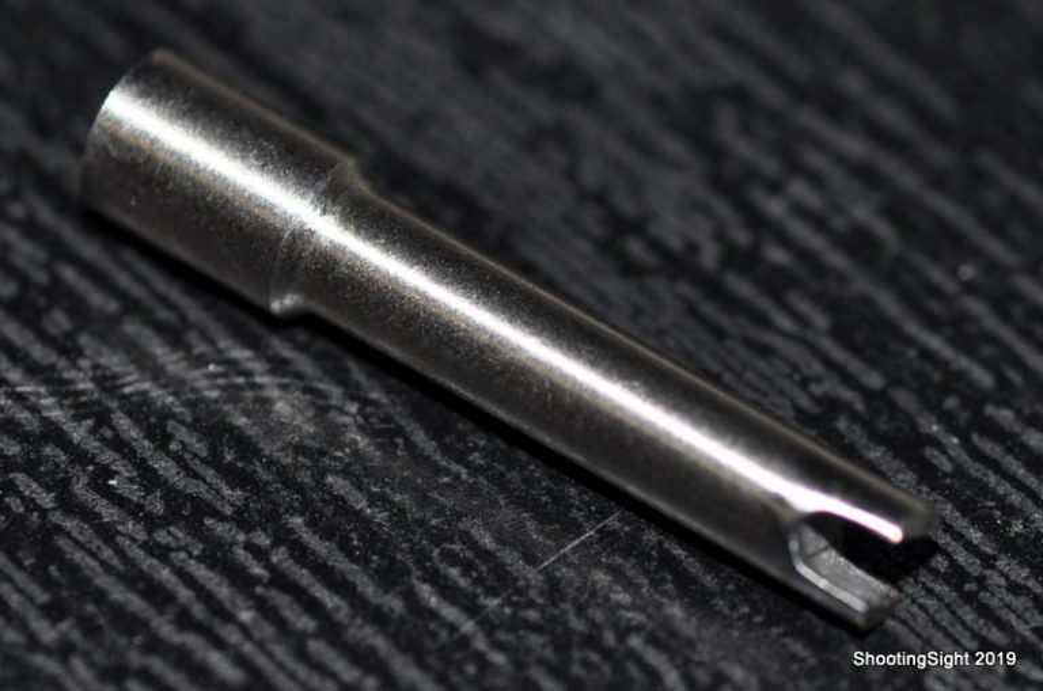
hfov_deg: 22.7
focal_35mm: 90
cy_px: 346
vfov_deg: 15.1
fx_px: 2603
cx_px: 522
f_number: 5.6
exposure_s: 1/125
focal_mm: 60
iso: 200
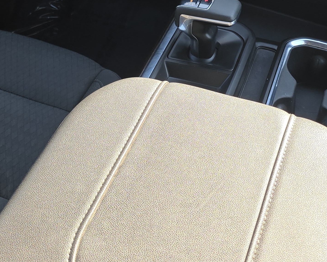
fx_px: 610
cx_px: 179
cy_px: 13
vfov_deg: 23.4
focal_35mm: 63
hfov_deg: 30.0
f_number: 1.7
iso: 32
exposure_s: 1/180
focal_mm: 6.3
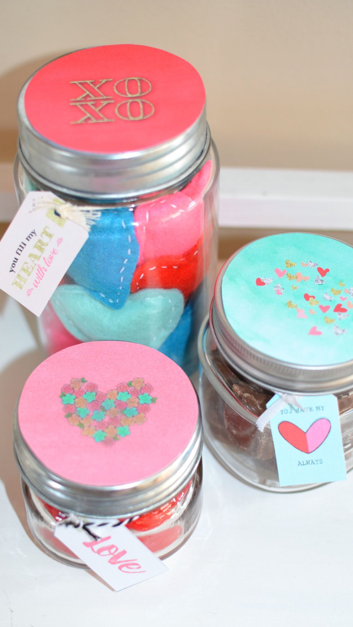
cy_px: 311
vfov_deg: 37.5
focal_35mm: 56
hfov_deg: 21.6
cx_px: 193
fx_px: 924
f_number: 2.8
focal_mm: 35
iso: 400
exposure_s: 1/60
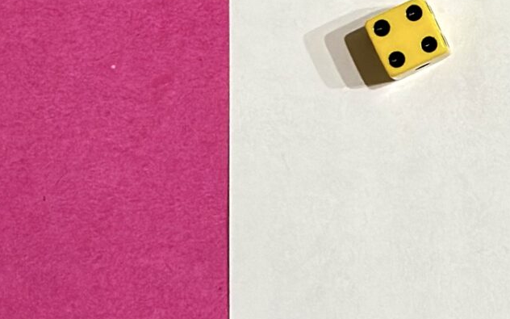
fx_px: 2293
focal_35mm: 165
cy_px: -192
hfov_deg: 12.1
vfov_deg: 7.8
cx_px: 784
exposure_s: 1/40
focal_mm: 6.86
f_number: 1.78
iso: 500
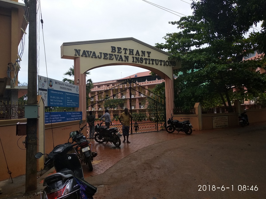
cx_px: 133
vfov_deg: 53.1
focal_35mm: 26
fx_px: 200
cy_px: 100
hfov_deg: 67.3
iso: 160
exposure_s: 1/634
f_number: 2.2
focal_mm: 3.81
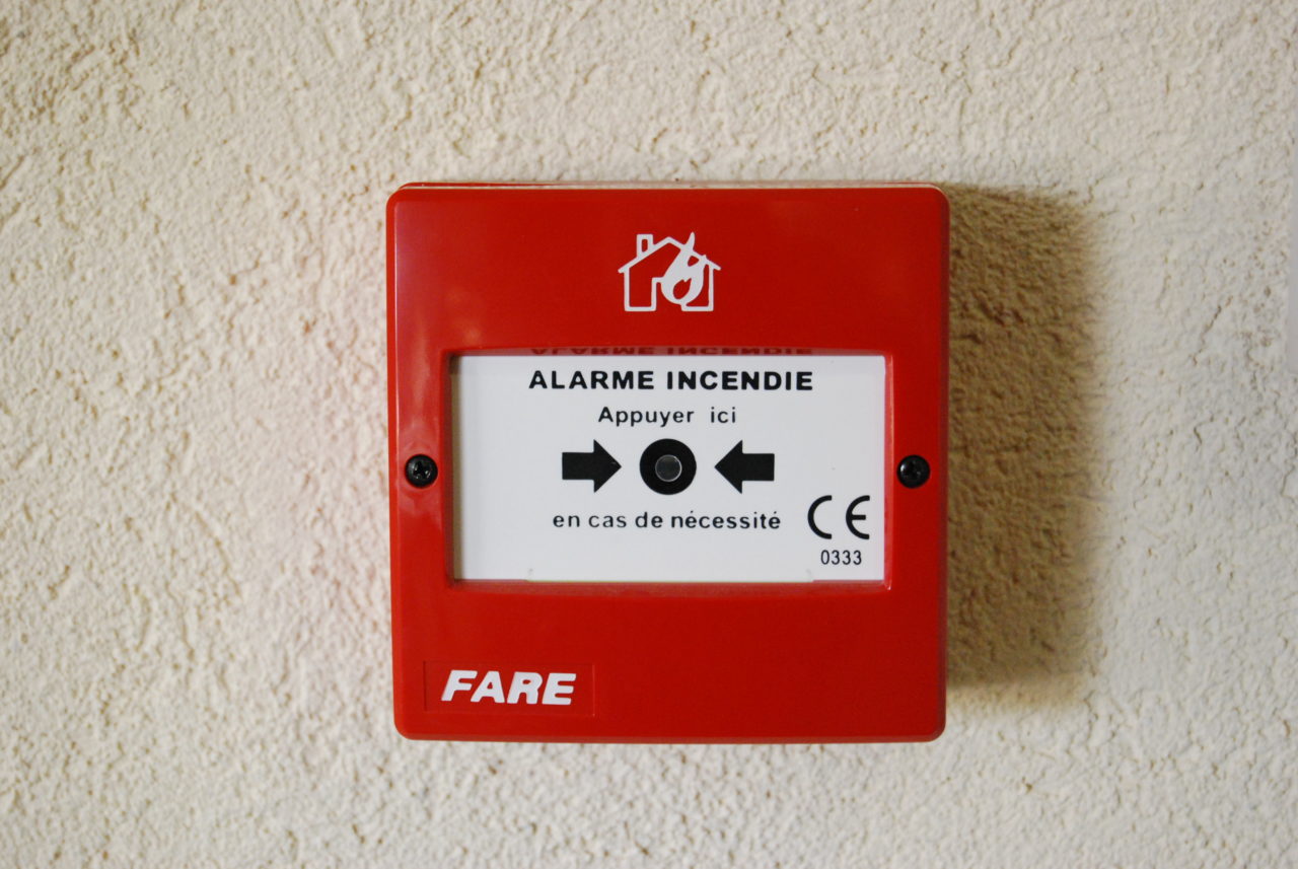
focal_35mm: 82
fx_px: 2978
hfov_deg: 24.6
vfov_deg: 16.6
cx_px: 649
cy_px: 434
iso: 1600
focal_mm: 55
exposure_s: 1/25
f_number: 5.6
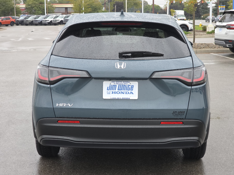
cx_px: 117
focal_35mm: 69
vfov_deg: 21.3
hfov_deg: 28.2
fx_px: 466
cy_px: 88
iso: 50
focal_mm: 7.9
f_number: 2.4
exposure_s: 1/192
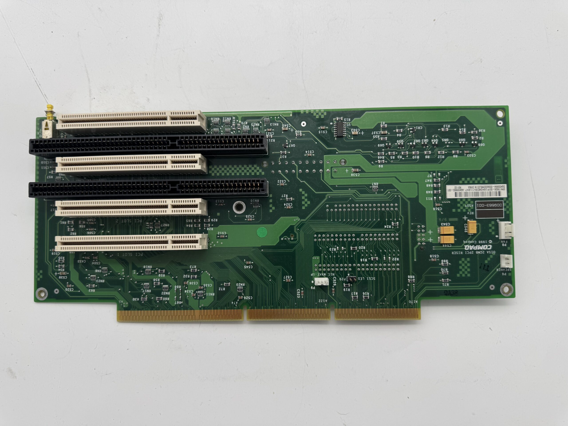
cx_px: 284
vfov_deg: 56.8
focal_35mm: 24
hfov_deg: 71.6
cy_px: 213
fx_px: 394
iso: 80
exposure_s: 1/279
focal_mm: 6.76
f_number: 1.78
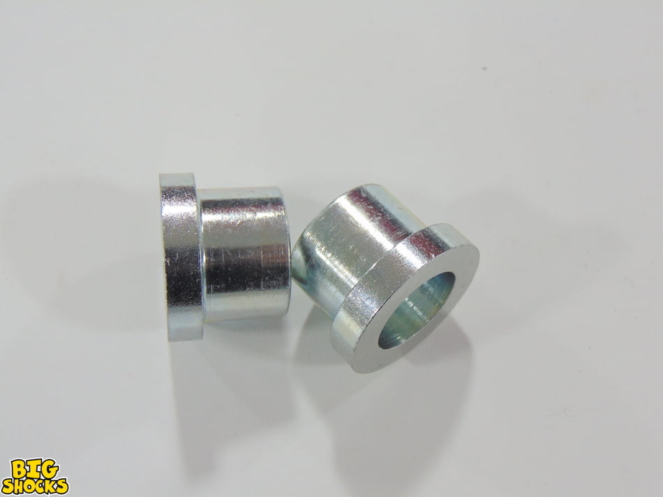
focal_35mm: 42
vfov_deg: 34.4
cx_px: 332
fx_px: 805
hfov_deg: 44.8
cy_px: 248
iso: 100
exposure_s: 1/30
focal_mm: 7.6
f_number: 3.3
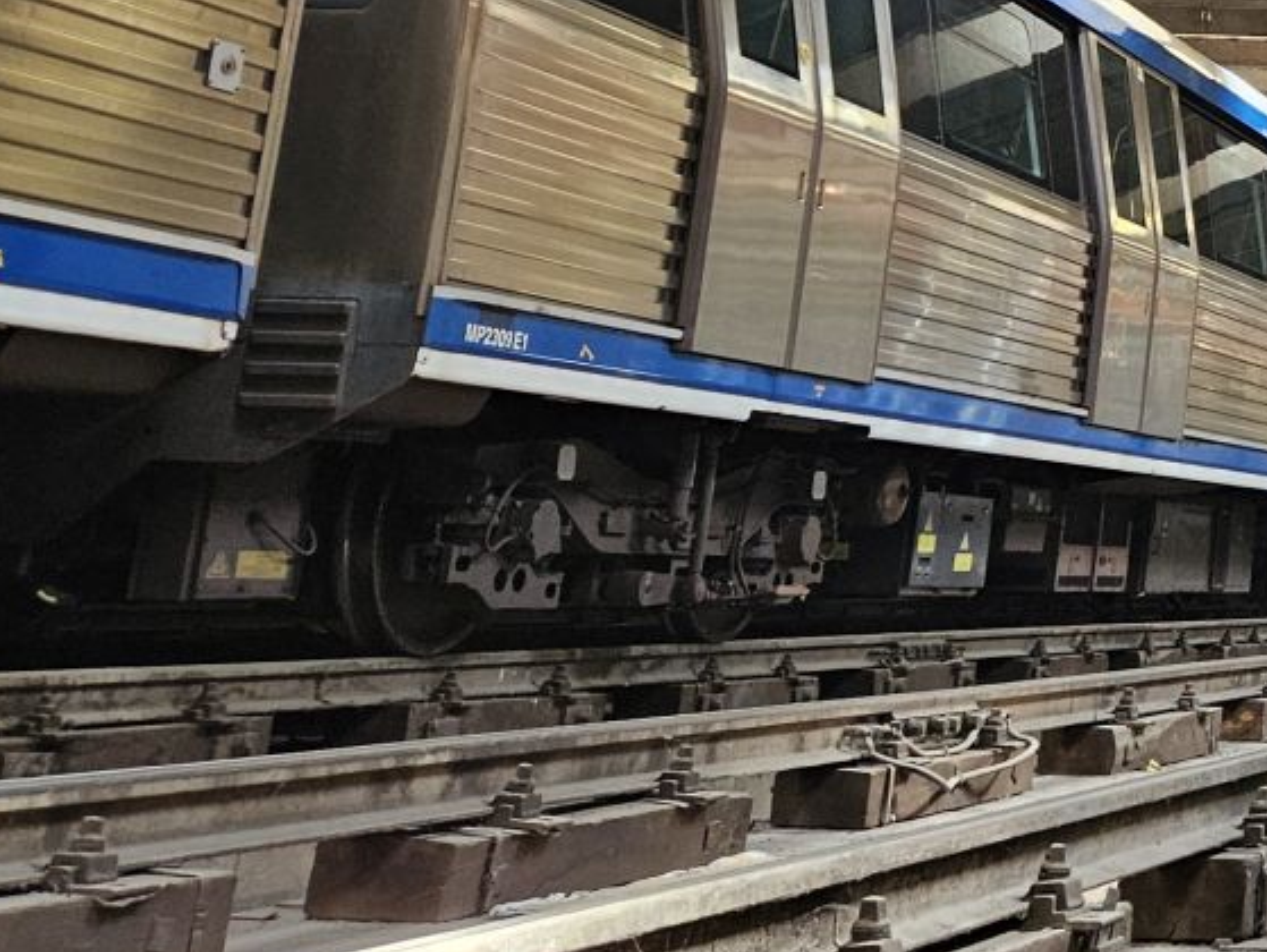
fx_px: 2710
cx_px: 1976
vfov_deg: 19.4
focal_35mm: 74
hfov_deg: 21.4
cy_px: 2
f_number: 1.8
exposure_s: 1/100
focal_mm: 5.4
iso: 250
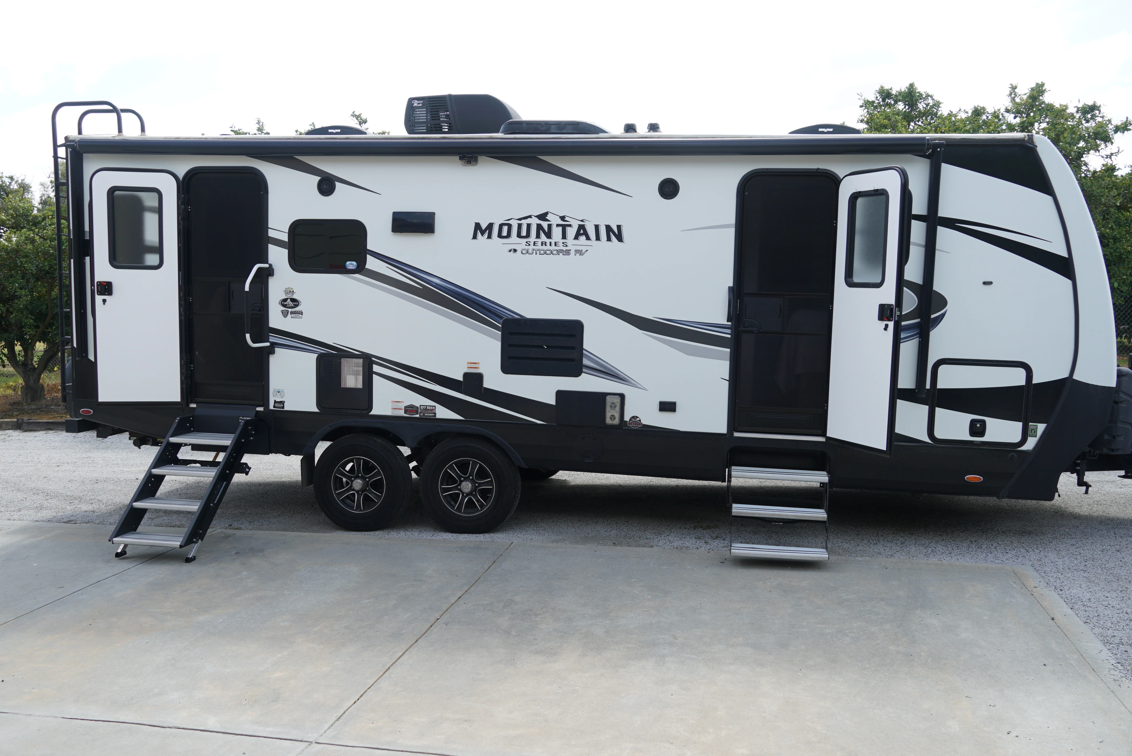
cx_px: 566
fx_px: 944
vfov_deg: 43.7
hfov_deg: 61.9
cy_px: 378
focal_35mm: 30
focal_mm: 20
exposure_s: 1/250
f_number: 5
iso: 100
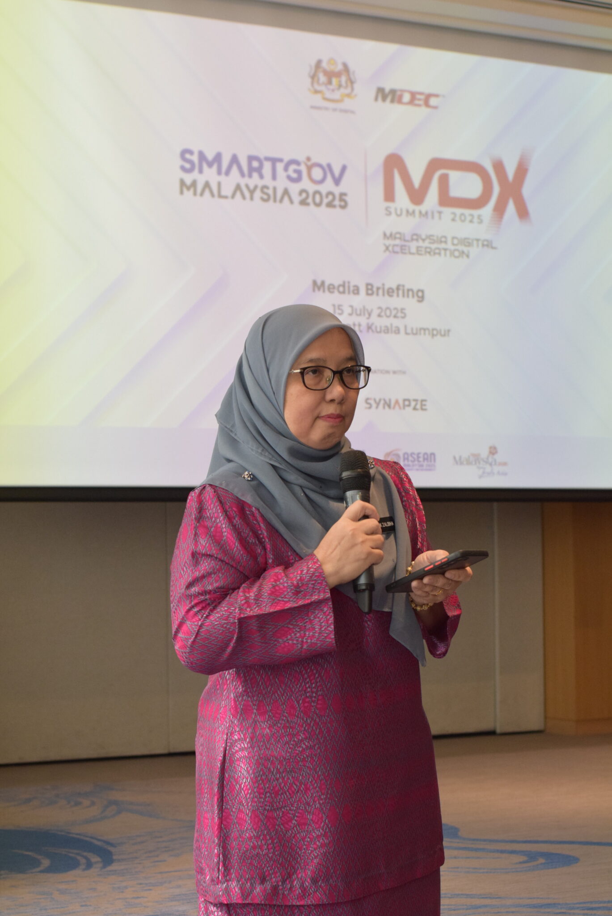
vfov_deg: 27.0
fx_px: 1909
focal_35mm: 75
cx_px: 306
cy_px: 458
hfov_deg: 18.2
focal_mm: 50
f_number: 5
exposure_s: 1/200
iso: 1600
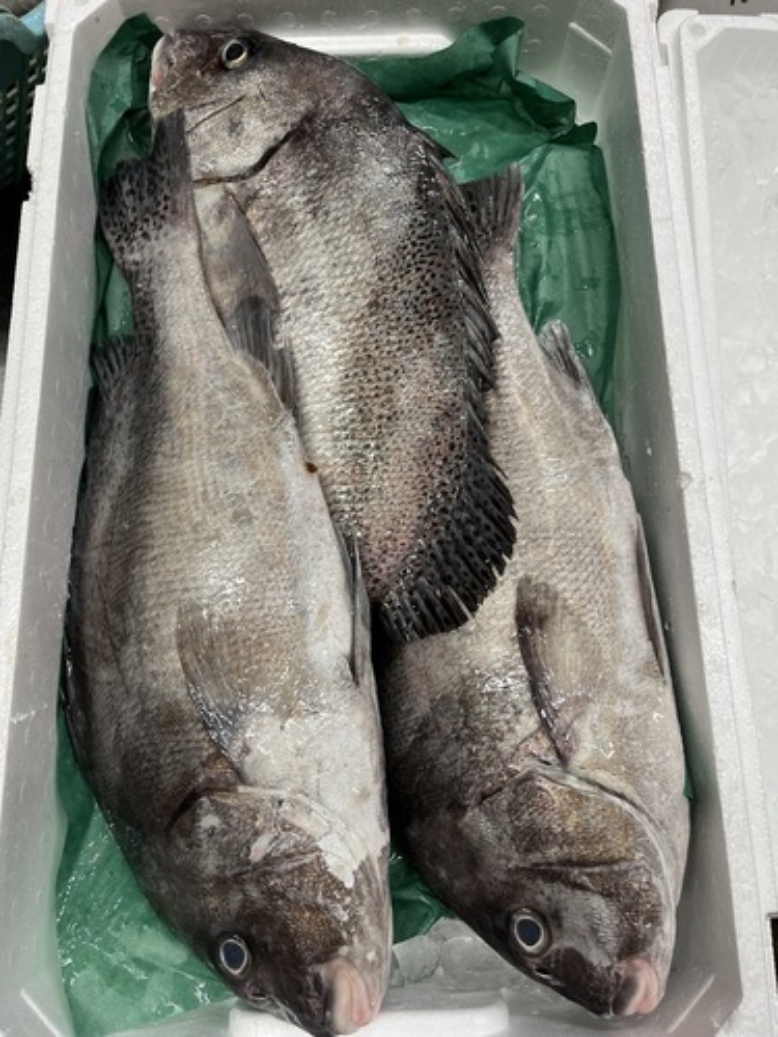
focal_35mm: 26
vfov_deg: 67.3
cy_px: 518
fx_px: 779
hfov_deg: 53.1
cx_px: 389
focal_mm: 5.1
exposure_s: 1/120
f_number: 1.6
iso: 125
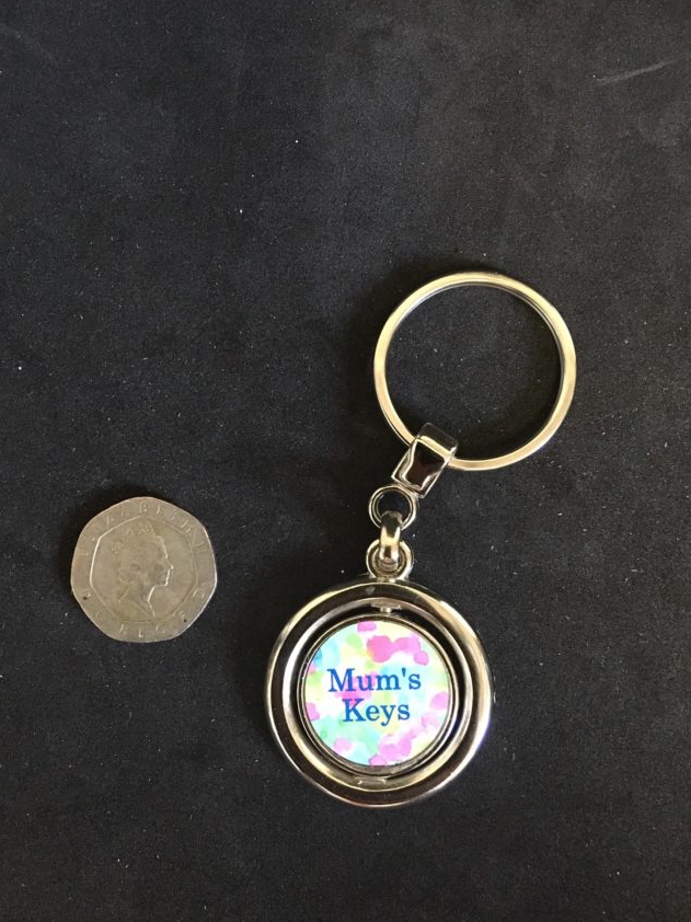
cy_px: 483
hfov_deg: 45.4
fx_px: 826
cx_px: 332
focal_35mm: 31
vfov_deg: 58.3
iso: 320
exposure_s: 1/17
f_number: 2.2
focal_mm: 4.15
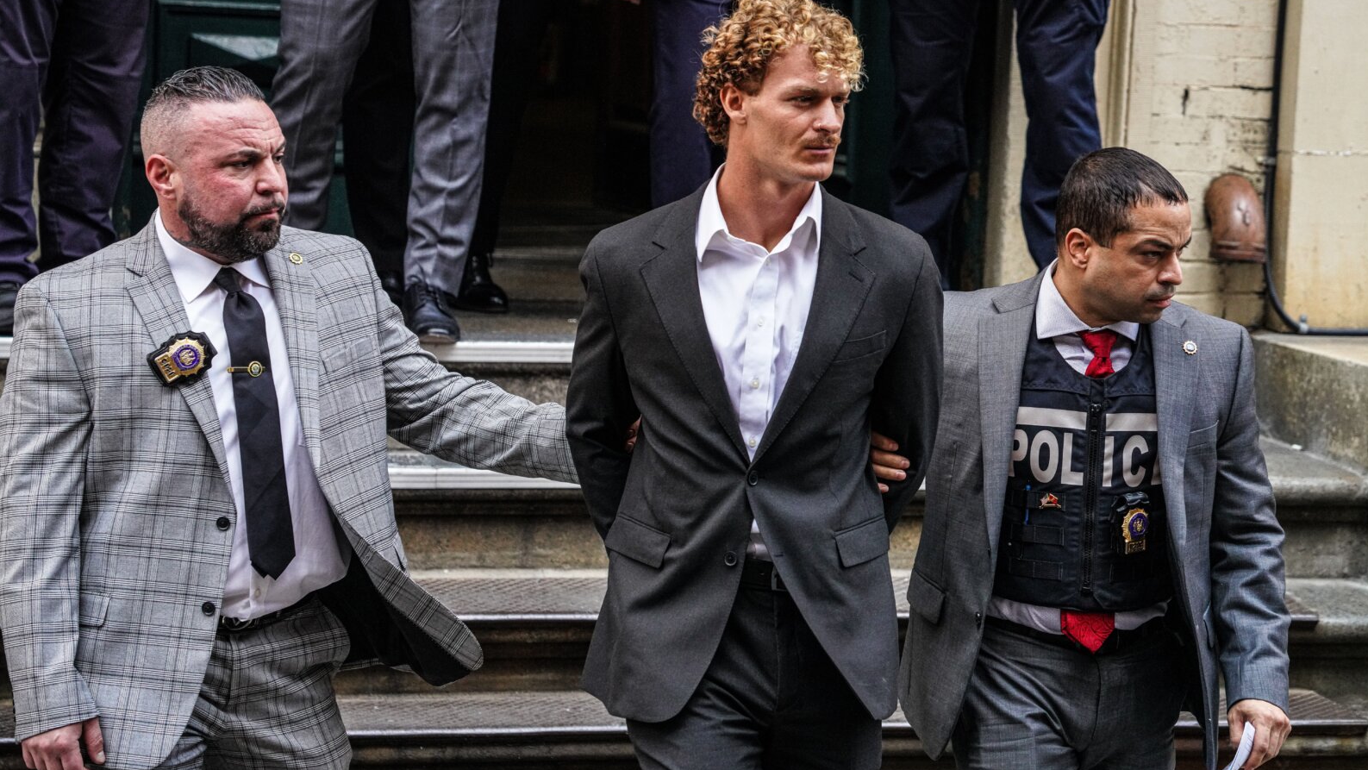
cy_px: 315
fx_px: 4789
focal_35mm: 132
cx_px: 689
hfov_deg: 16.3
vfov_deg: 9.2
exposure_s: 1/1250
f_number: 5.6
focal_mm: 125
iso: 2000
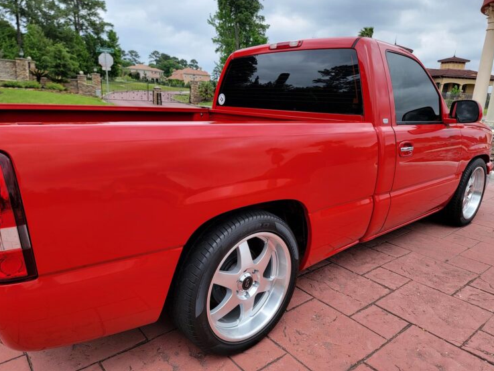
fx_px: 357
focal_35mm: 25
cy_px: 189
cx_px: 243
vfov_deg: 54.9
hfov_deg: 69.4
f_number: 1.8
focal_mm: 6.7
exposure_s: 1/457
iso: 16
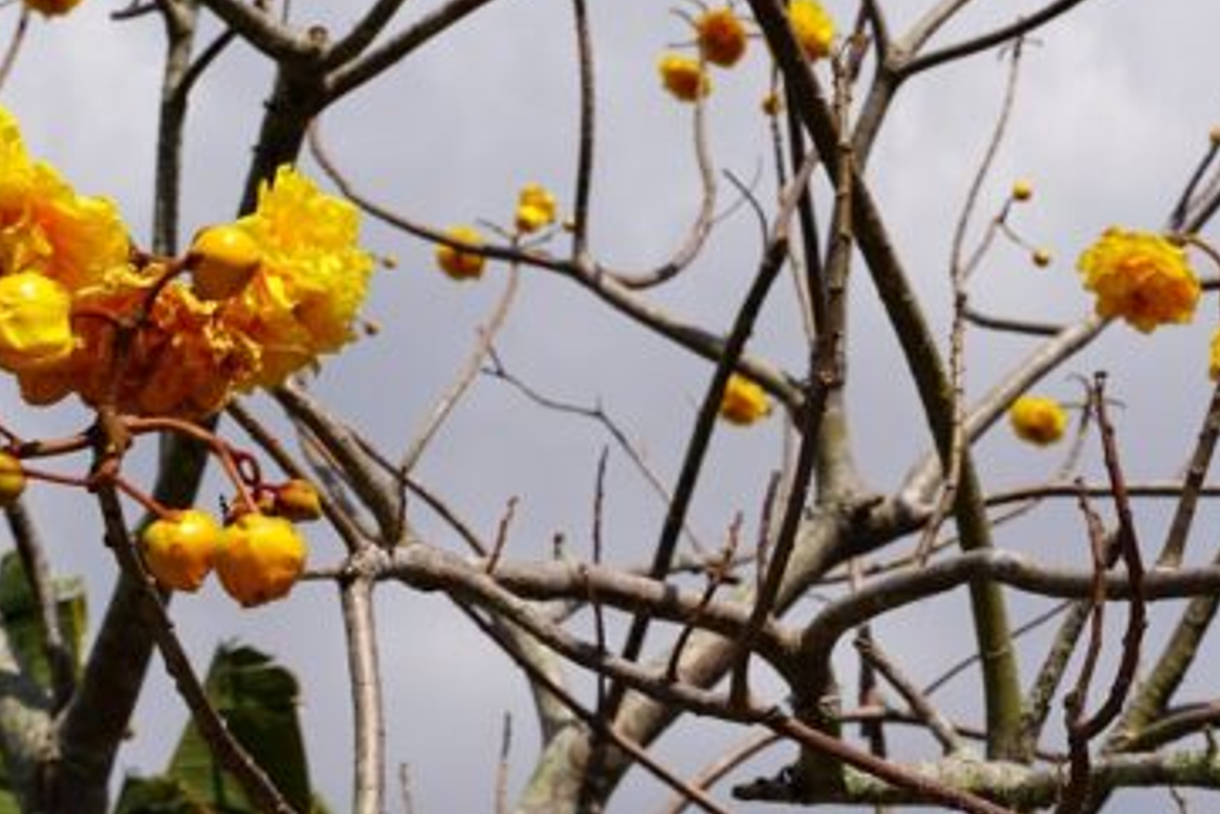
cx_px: 669
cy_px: 385
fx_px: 3458
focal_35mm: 102
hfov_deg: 20.0
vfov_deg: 13.4
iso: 100
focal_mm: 48
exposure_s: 1/250
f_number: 10
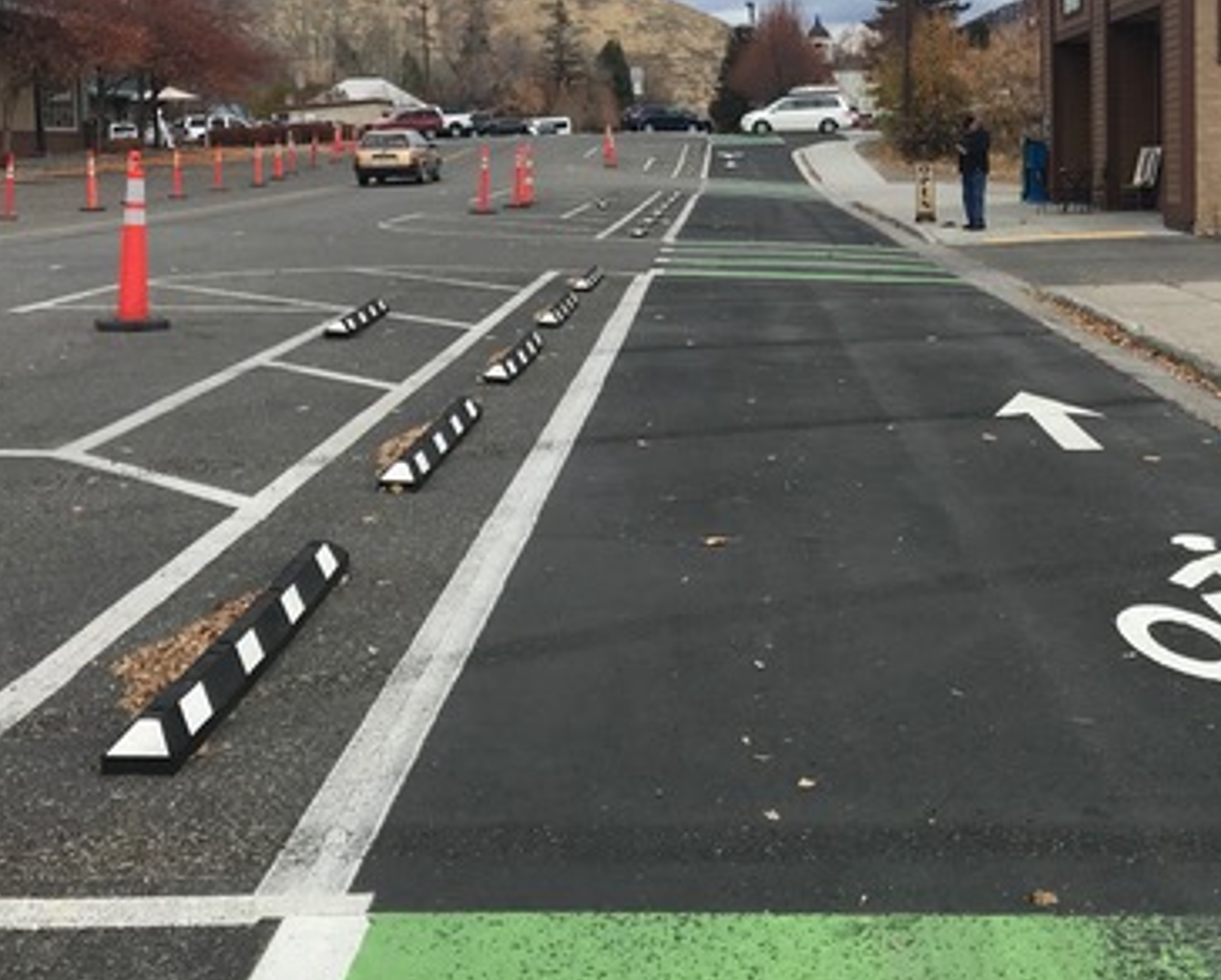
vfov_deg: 31.1
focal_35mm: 48
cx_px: 892
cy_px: 292
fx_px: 1736
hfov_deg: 37.9
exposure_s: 1/1842
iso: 20
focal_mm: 3.99
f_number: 1.8
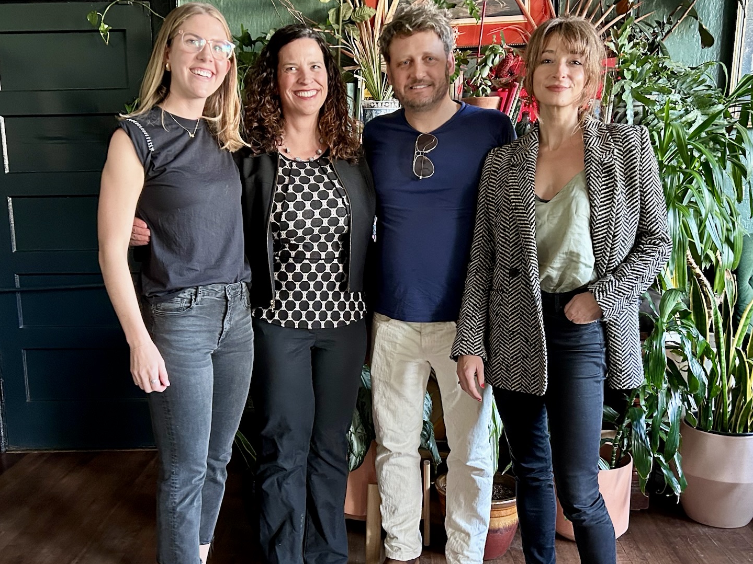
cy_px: 325
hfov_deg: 50.1
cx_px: 359
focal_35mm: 37
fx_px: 805
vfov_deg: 38.6
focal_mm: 5.7
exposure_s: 1/40
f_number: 1.5
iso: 500
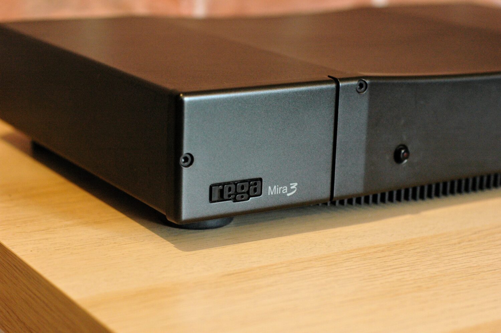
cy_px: 166
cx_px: 250
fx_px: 1043
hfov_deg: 27.0
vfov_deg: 18.1
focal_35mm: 75
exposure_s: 1/50
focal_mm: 50
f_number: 2.8
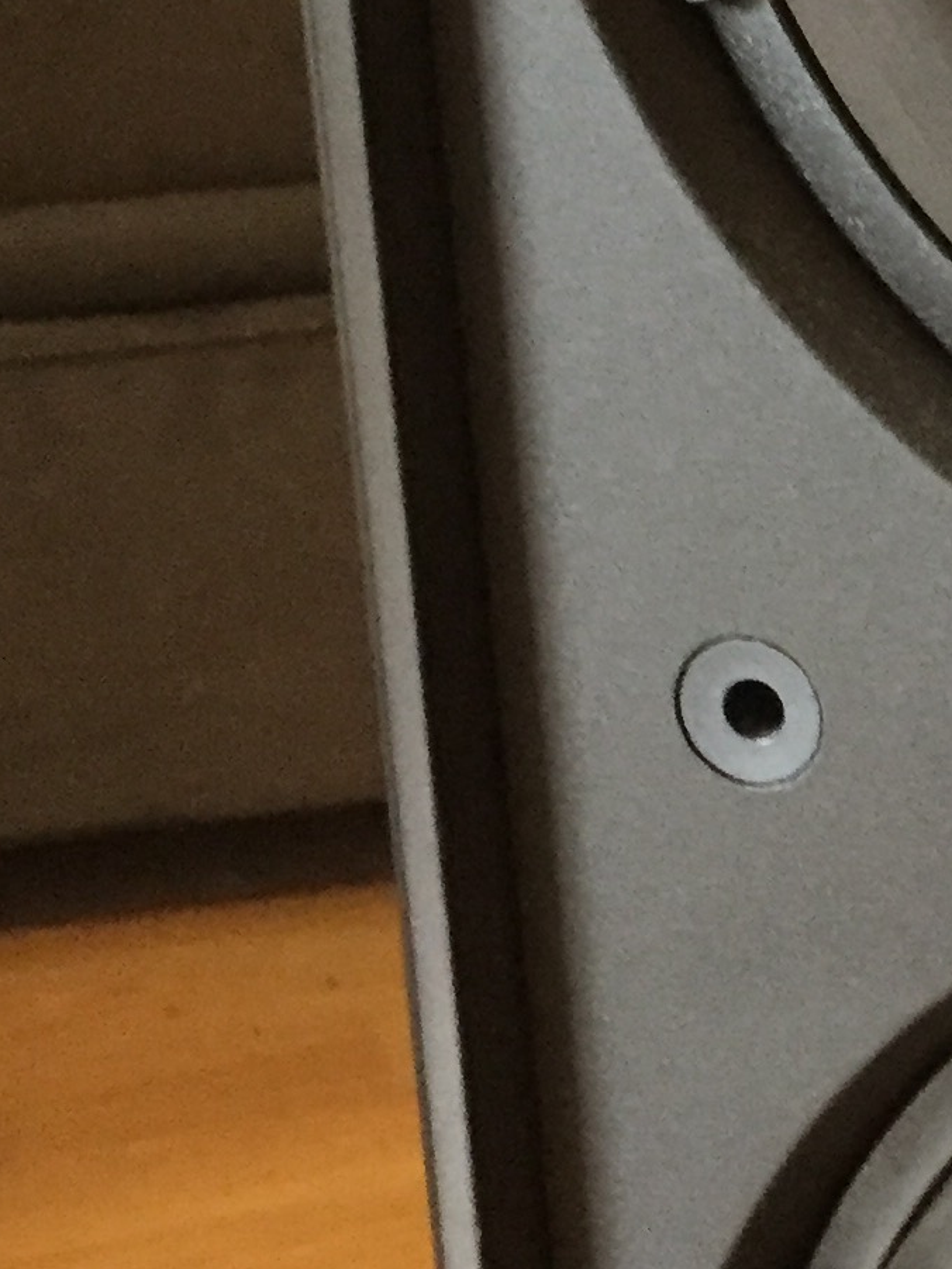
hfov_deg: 12.9
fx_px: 3849
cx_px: 1666
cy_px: 349
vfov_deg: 18.6
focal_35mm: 105
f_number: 2.2
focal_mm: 4.15
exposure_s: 1/17
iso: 320
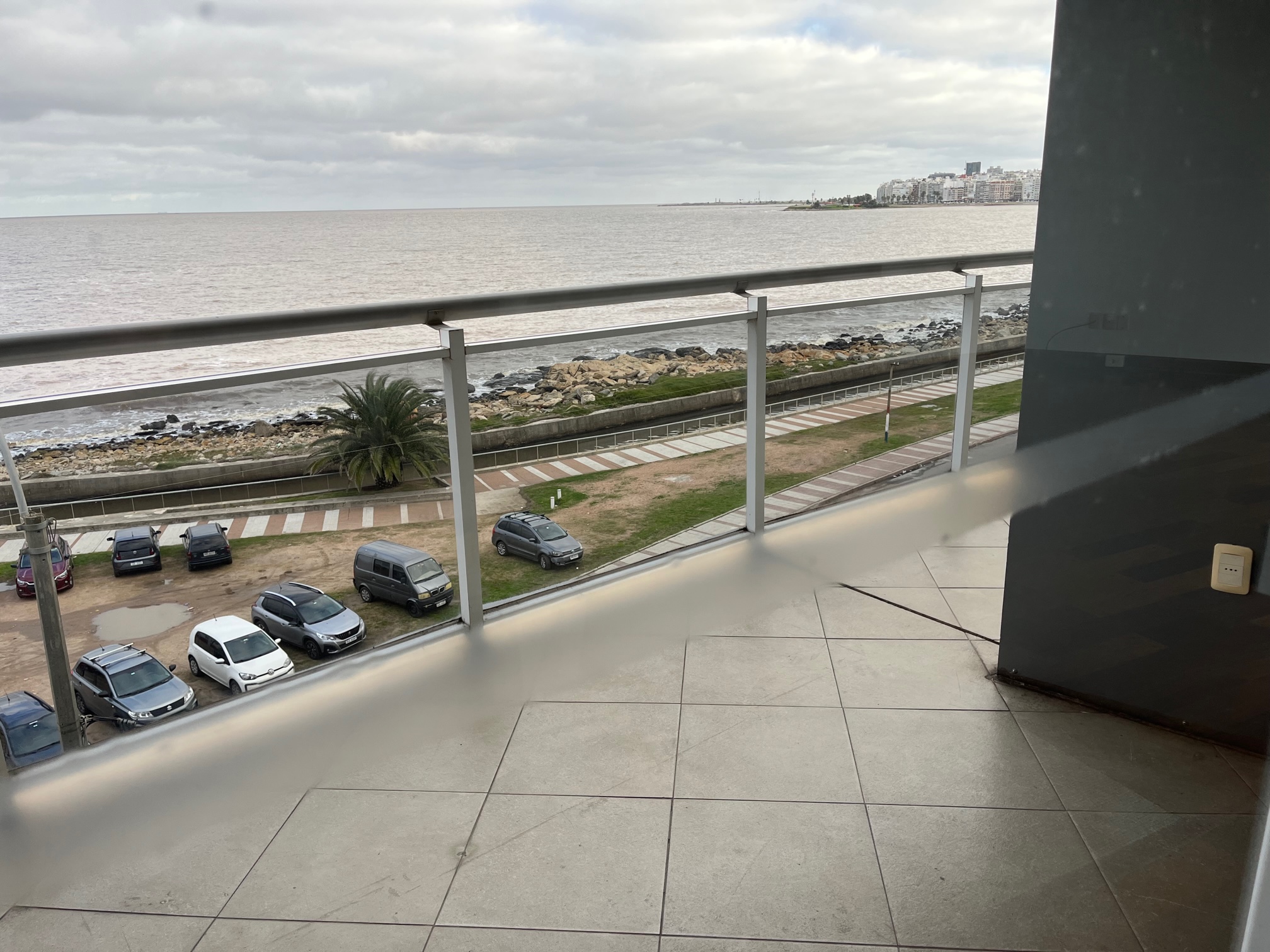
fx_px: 954
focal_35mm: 26
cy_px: 476
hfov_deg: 67.3
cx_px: 635
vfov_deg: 53.1
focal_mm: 5.1
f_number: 1.6
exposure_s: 1/544
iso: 50
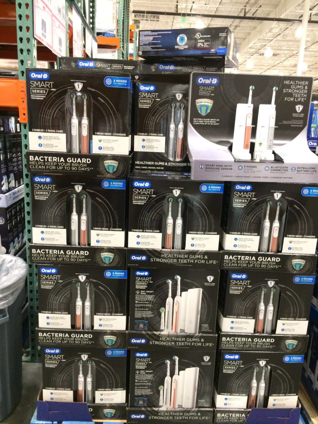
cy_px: 212
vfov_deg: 61.7
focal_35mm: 29
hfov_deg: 48.2
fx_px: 355
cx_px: 159
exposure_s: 1/30
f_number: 2.2
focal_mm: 4.15
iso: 200
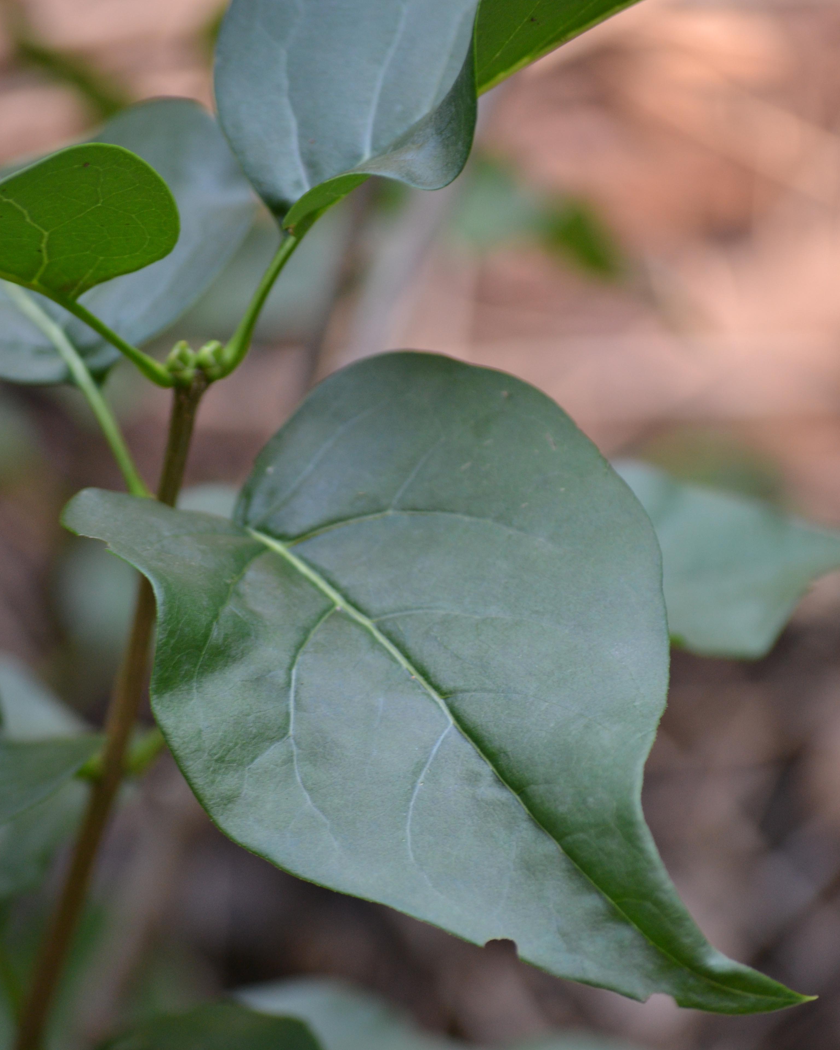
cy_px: 609
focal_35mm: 254
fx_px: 7893
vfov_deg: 7.6
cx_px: 420
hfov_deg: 6.1
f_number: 5
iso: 500
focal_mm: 150
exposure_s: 1/125
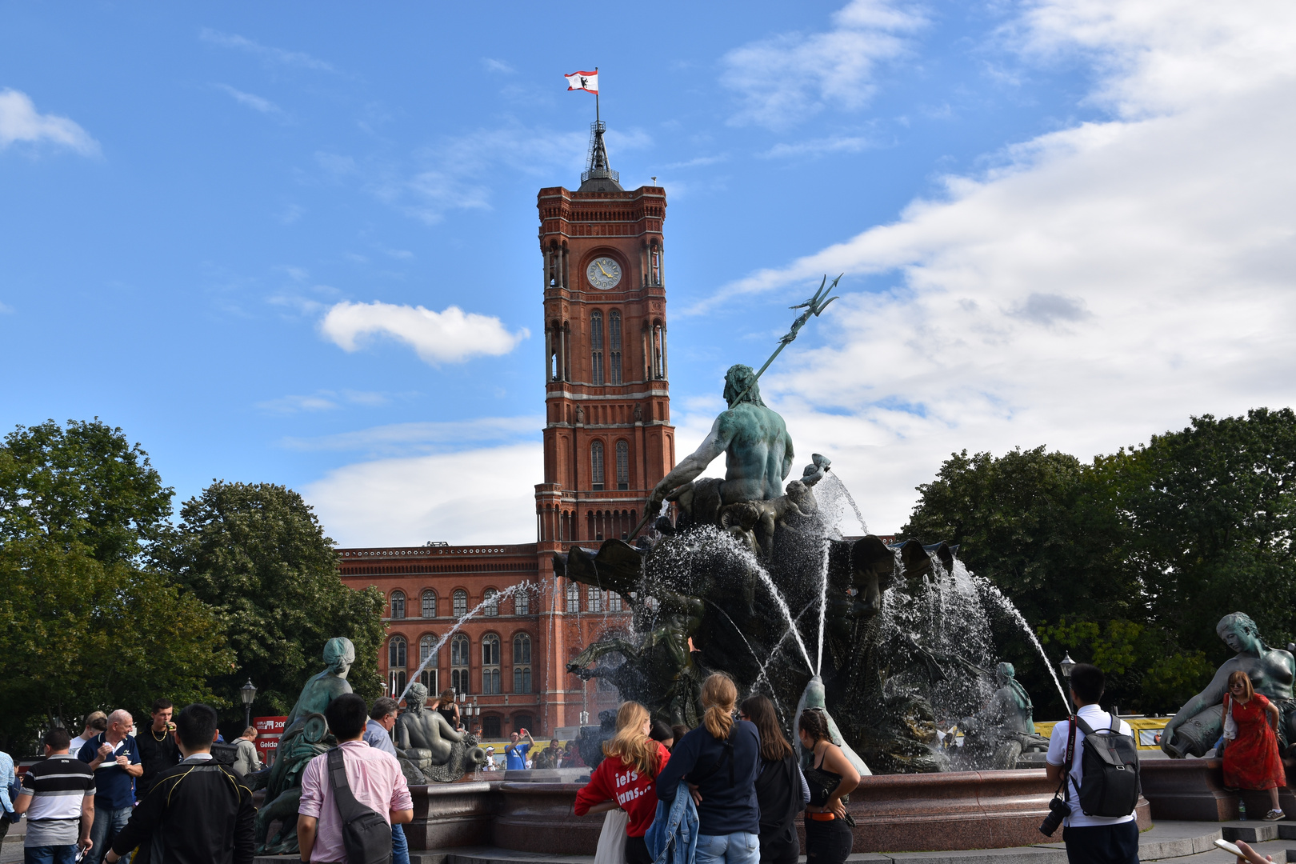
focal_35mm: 39
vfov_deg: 34.2
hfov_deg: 49.6
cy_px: 432
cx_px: 648
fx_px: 1404
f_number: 8
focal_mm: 26
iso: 100
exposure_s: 1/250
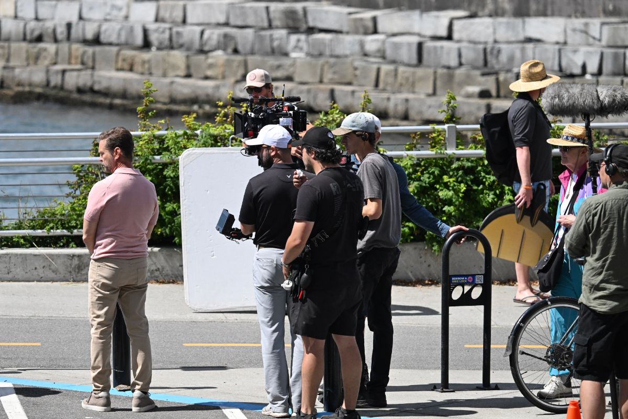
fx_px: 3140
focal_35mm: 180
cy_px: 210
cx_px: 314
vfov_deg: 7.6
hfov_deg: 11.4
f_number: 5
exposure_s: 1/13000
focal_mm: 180
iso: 2000
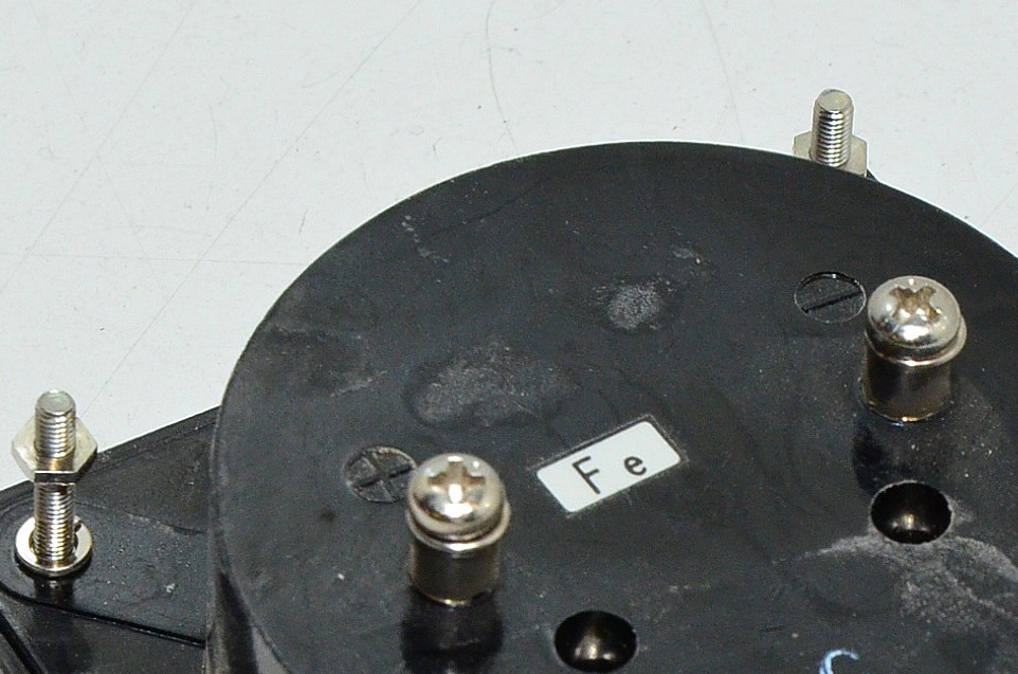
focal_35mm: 403
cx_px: 585
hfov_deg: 5.1
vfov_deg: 3.4
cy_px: 687
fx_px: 11379
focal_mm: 105
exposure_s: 1/50
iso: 1600
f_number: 16
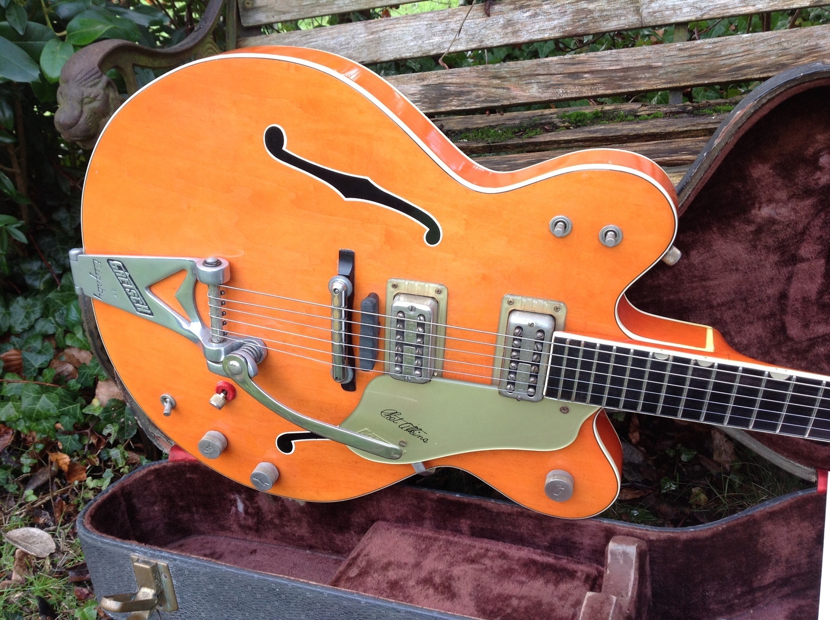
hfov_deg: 52.7
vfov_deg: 40.6
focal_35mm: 35
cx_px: 415
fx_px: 838
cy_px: 310
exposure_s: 1/60
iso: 50
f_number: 2.4
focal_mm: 4.28
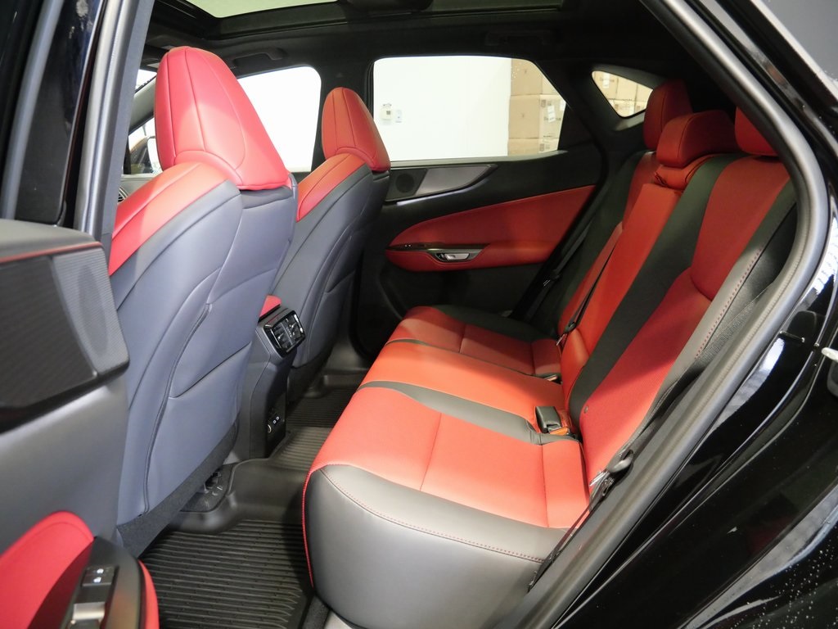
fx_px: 581
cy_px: 314
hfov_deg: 71.6
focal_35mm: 24
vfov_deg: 56.8
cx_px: 419
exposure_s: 1/8
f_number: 3.5
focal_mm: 12
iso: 3200
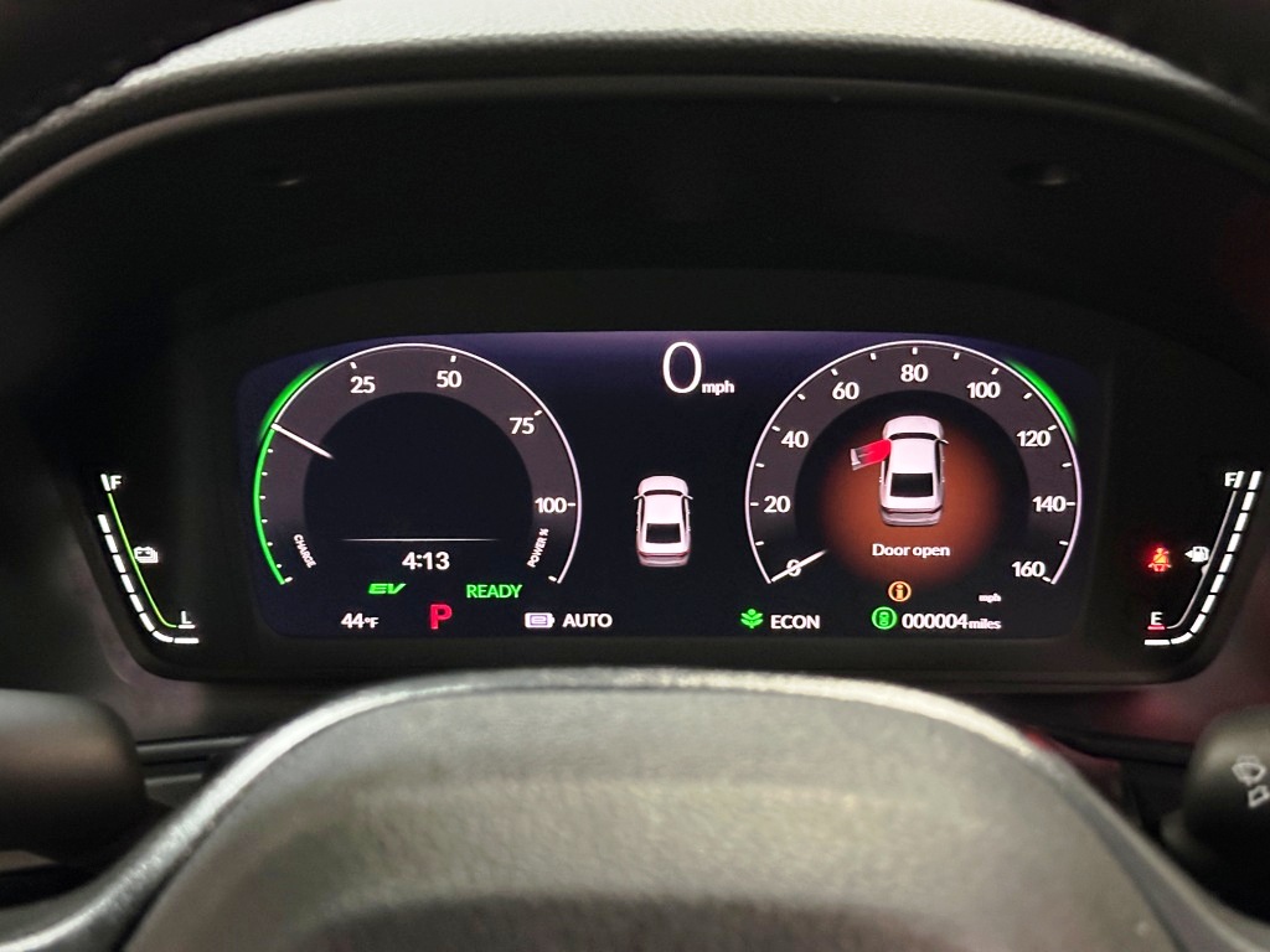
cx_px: 635
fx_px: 1761
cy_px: 476
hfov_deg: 39.7
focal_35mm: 48
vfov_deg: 30.3
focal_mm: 6.86
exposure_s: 1/24
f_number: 1.78
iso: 640
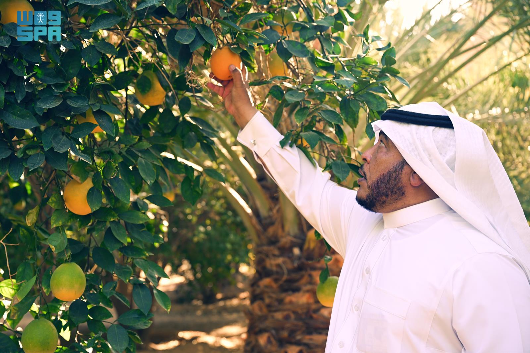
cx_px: 265
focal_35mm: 49
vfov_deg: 27.5
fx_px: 721
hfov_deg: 40.4
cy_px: 176
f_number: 4
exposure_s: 1/100
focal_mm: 49
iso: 200
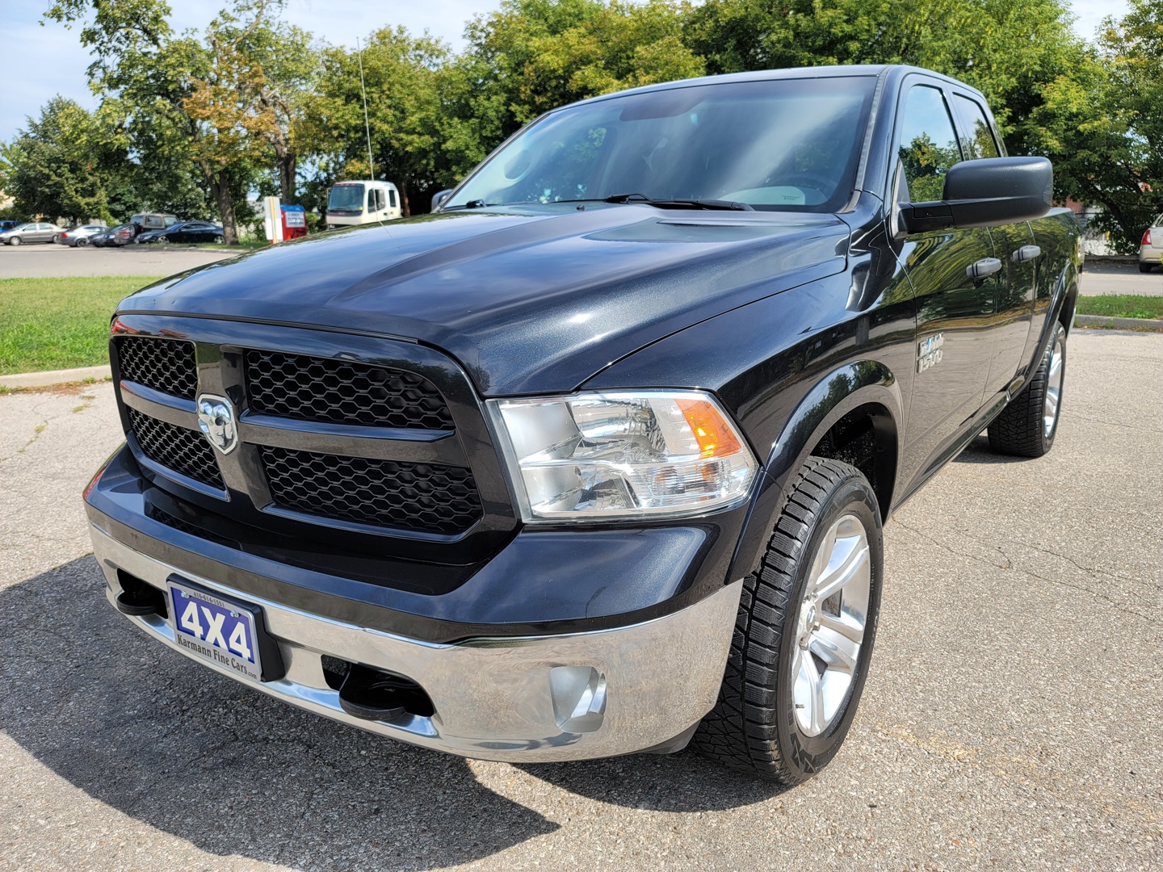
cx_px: 582
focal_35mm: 25
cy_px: 436
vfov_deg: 54.9
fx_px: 840
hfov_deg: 69.4
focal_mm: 7
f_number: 1.8
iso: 20
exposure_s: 1/562
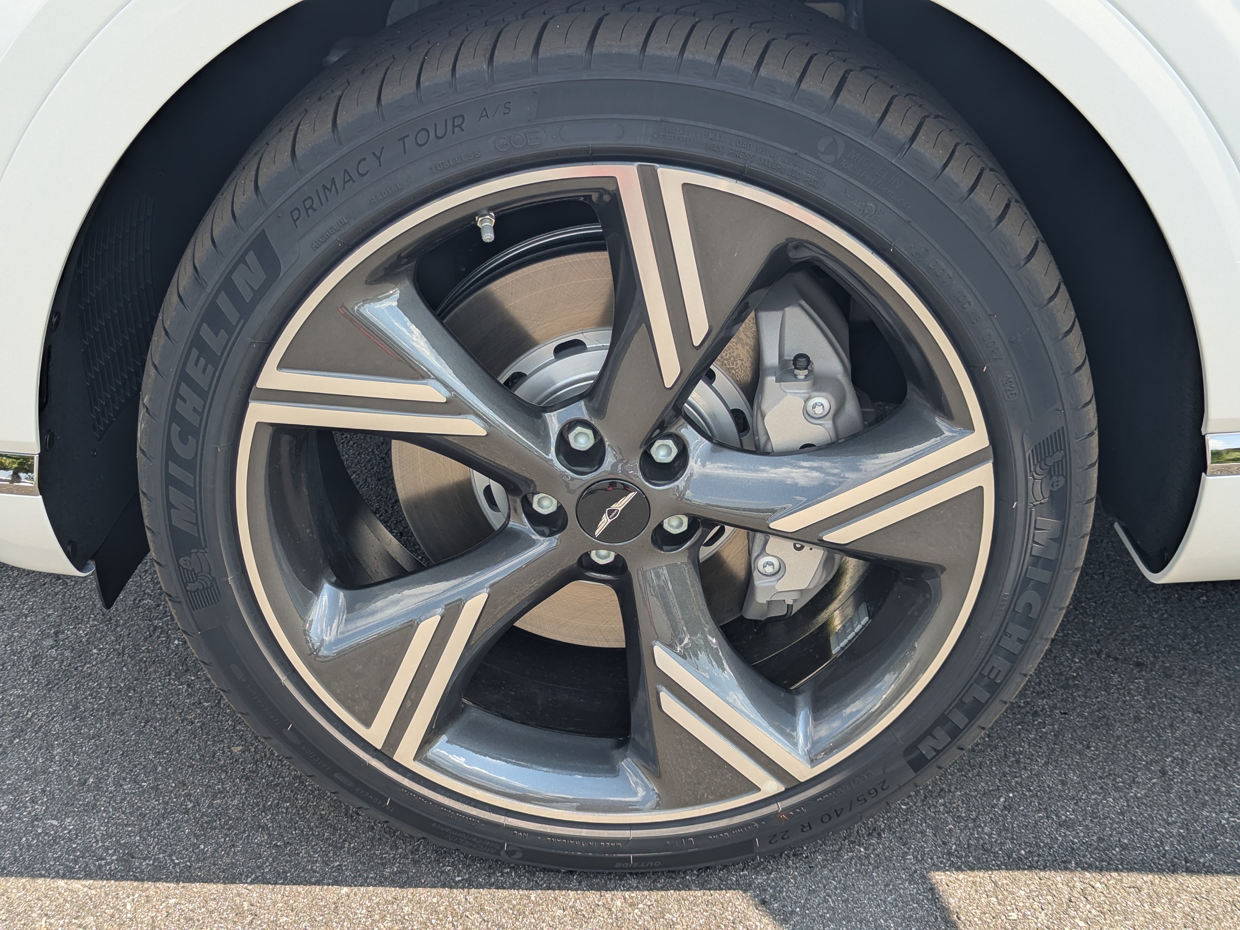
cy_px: 465
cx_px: 620
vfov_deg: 30.3
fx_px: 1719
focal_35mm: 48
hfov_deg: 39.7
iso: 51
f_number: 1.85
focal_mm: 6.81
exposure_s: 1/759
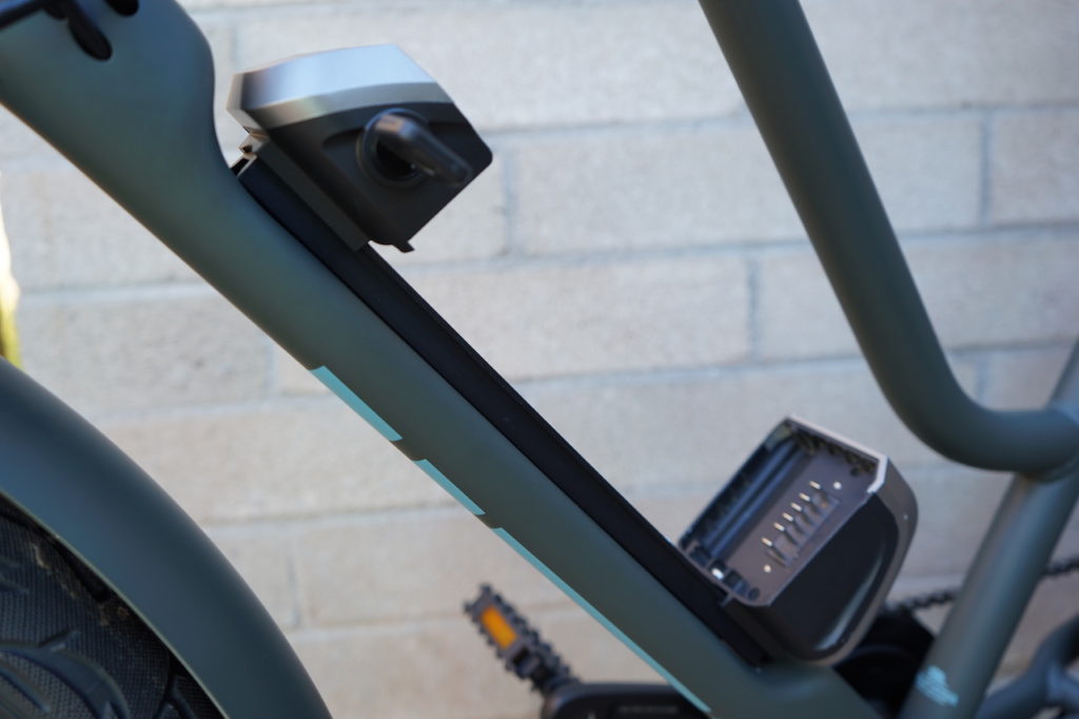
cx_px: 540
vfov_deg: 42.3
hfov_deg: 60.3
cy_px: 360
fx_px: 929
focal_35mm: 31
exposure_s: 1/60
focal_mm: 31
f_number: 4
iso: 200
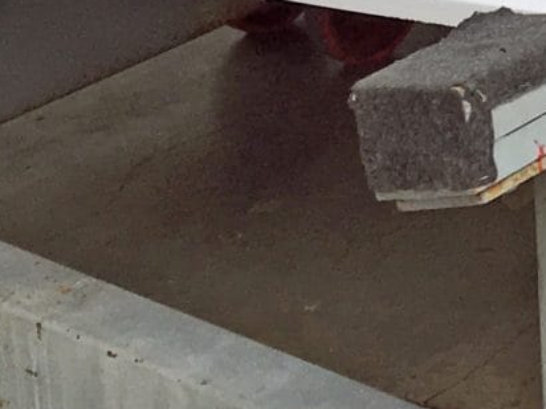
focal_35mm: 180
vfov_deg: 7.5
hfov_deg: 10.1
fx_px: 2839
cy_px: -703
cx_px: 1136
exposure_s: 1/836
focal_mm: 4.15
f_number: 2.2
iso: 25
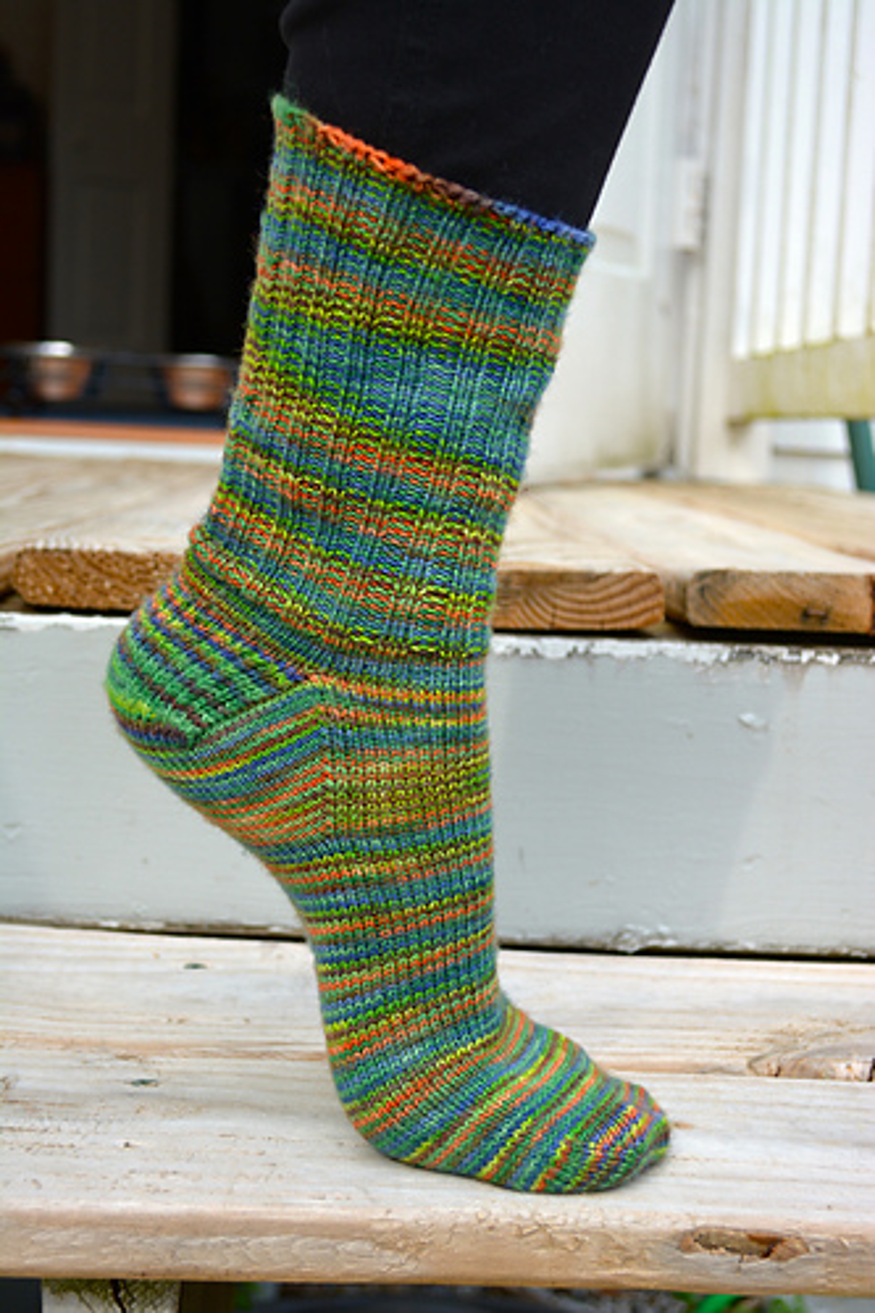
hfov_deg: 25.7
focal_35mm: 52
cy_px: 656
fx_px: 1915
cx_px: 438
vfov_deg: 37.9
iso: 320
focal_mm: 35
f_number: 5
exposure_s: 1/500
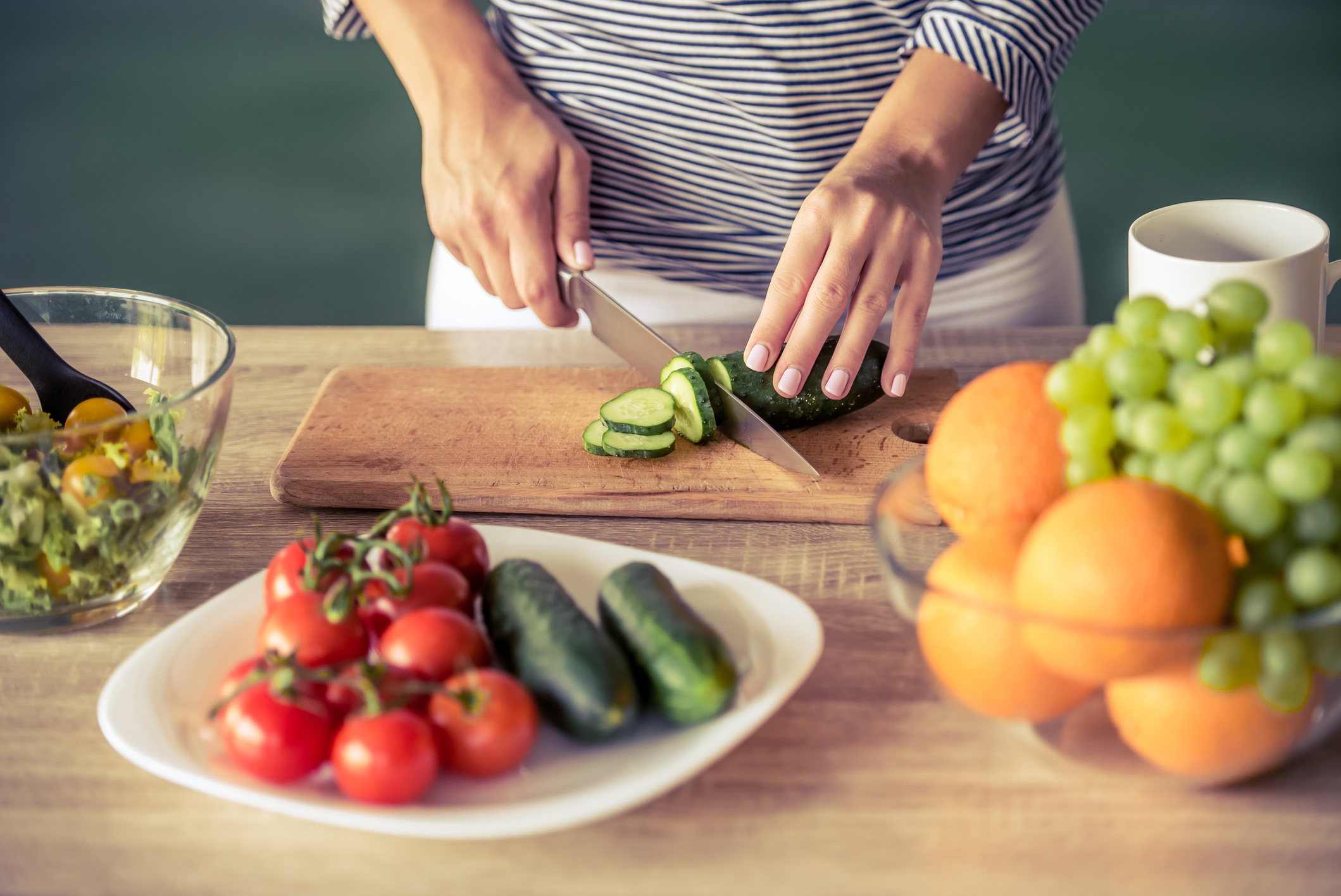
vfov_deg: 12.2
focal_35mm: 112
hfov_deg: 18.3
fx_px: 4174
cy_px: 448
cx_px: 670
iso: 500
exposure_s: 1/125
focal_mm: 112
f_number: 2.8
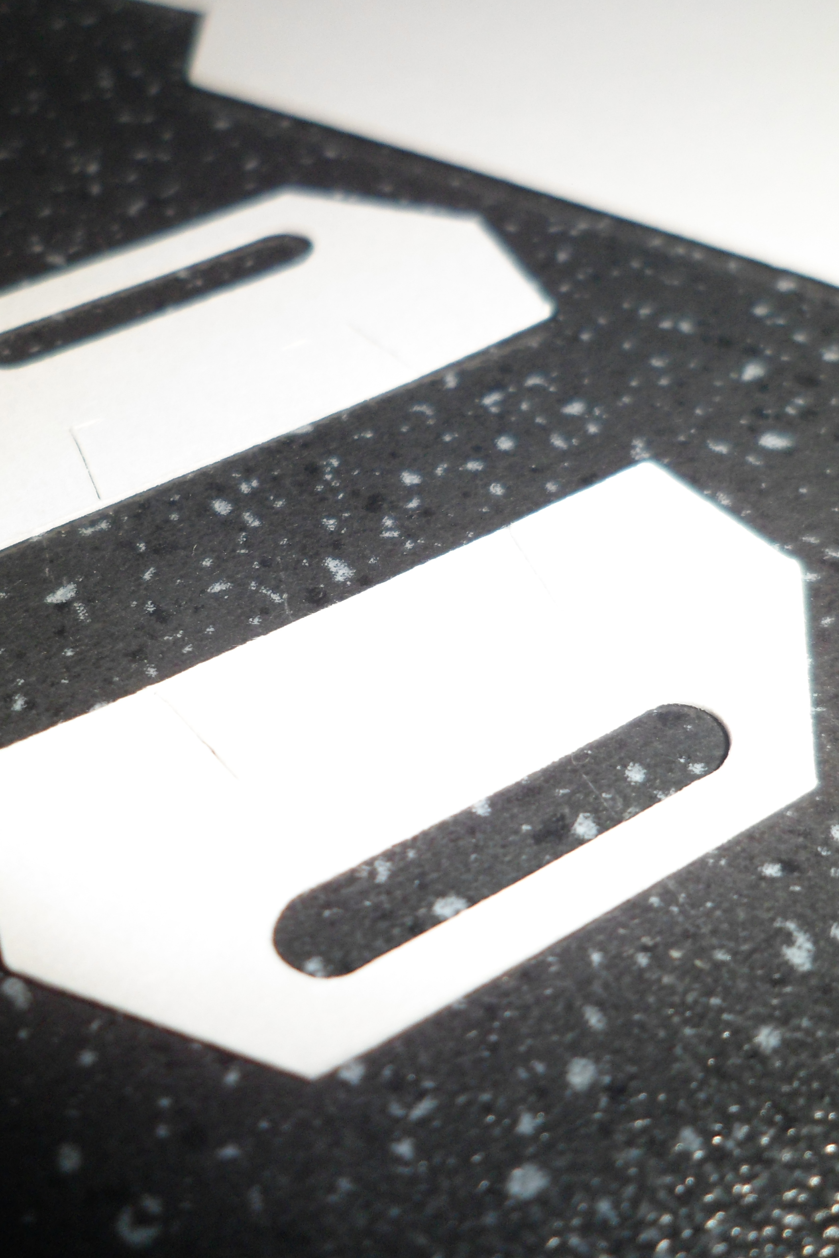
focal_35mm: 37
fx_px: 1293
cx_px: 370
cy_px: 614
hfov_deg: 35.9
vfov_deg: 51.9
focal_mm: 4.9
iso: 100
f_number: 9.4
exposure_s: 1/15
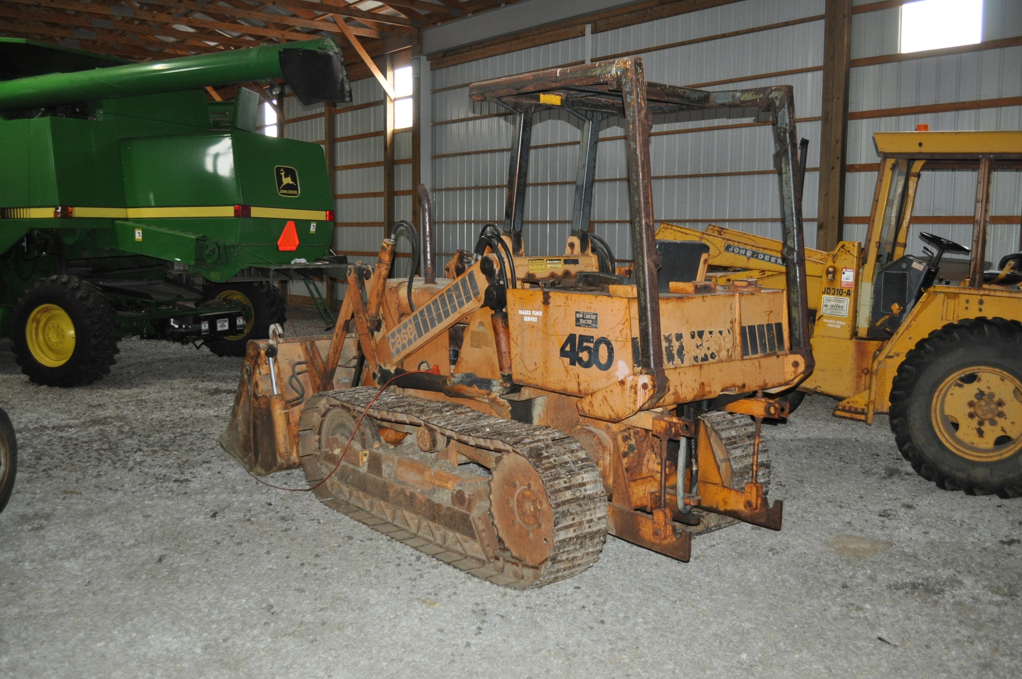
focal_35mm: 33
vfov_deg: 39.9
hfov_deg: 57.3
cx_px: 511
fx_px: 936
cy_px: 340
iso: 800
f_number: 3.8
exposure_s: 1/60
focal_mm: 22
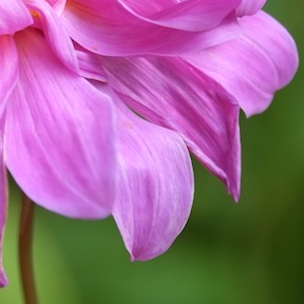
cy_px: 141
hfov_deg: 2.2
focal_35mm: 802
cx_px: -9
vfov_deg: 2.2
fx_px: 7968
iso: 250
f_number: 4.7
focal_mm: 181.1
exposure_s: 1/85
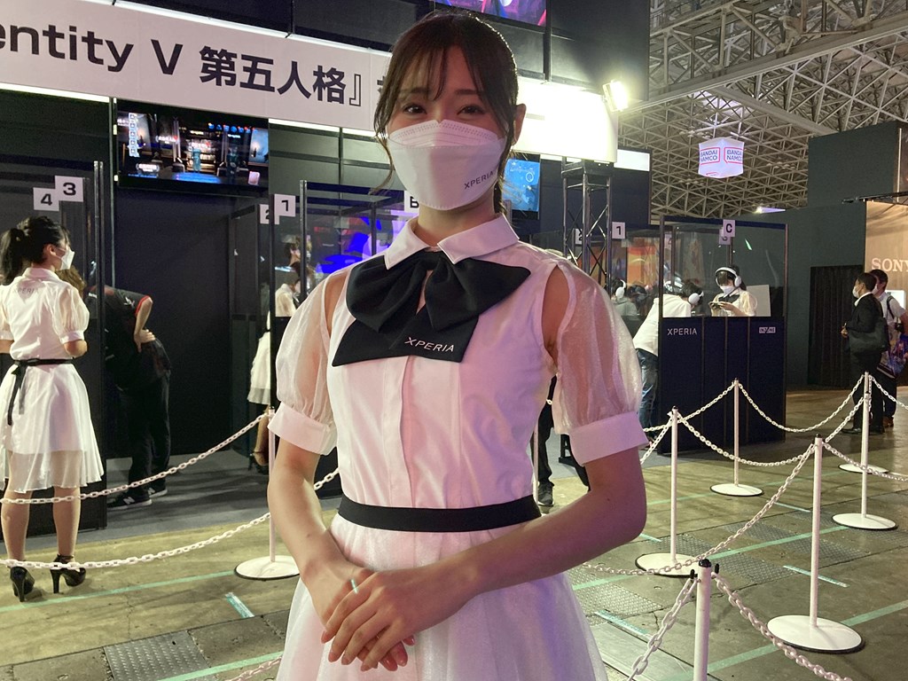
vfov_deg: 49.7
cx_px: 454
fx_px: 734
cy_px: 340
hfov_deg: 63.4
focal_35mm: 28
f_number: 1.8
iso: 320
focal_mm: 3.99
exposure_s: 1/50
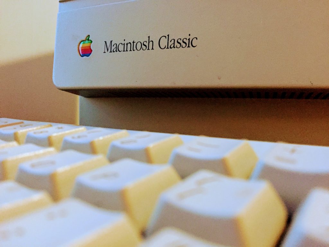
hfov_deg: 61.7
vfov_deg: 48.2
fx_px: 276
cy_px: 124
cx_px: 164
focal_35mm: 29
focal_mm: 4.15
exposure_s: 1/15
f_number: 2.2
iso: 800
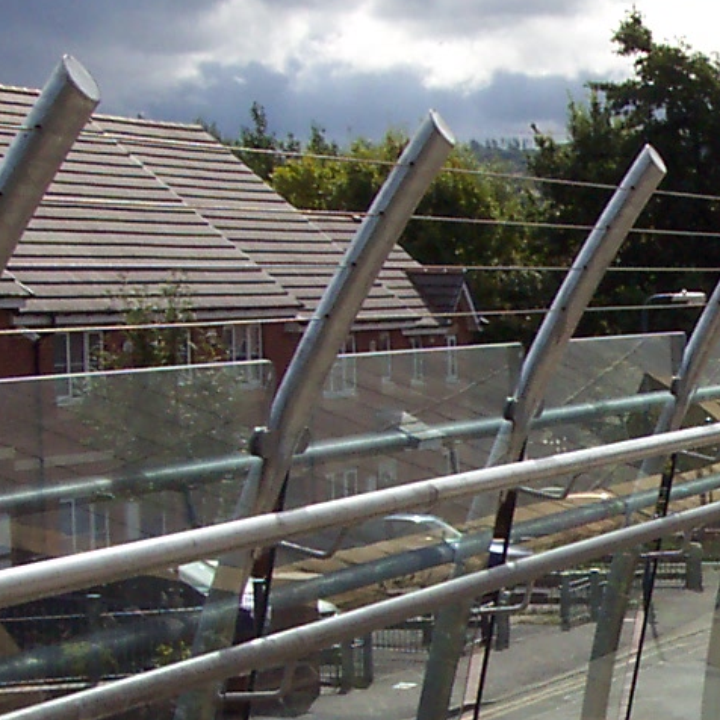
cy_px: 504
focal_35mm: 122
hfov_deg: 13.5
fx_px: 2871
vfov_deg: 14.3
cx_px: 1065
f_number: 4.8
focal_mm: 8
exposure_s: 1/1000
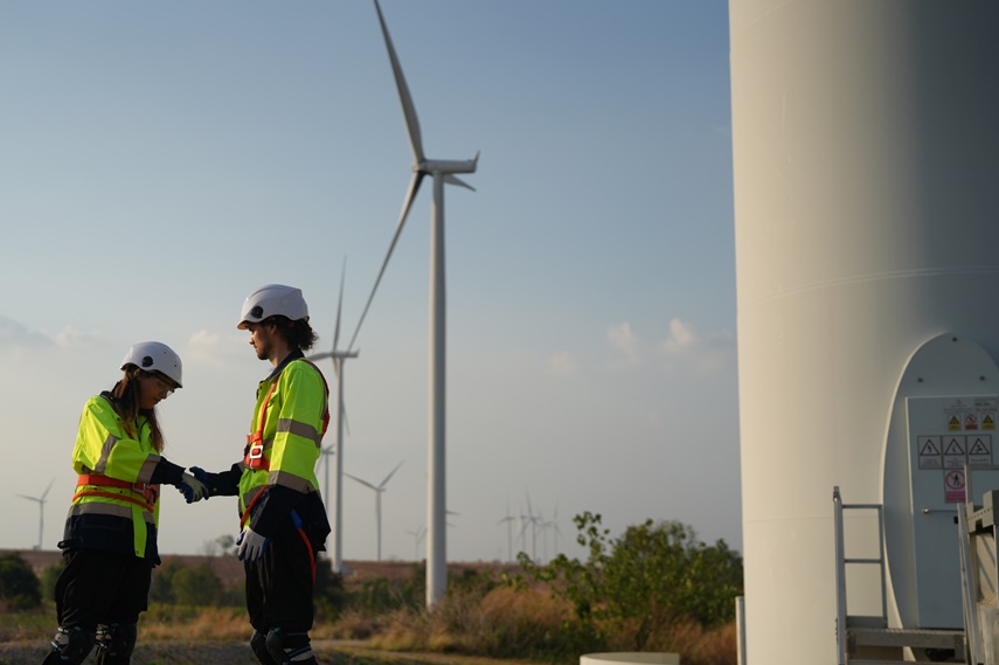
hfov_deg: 38.6
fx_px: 1414
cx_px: 362
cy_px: 369
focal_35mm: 51
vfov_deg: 26.4
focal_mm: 38
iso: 100
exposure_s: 1/4000
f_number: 2.2
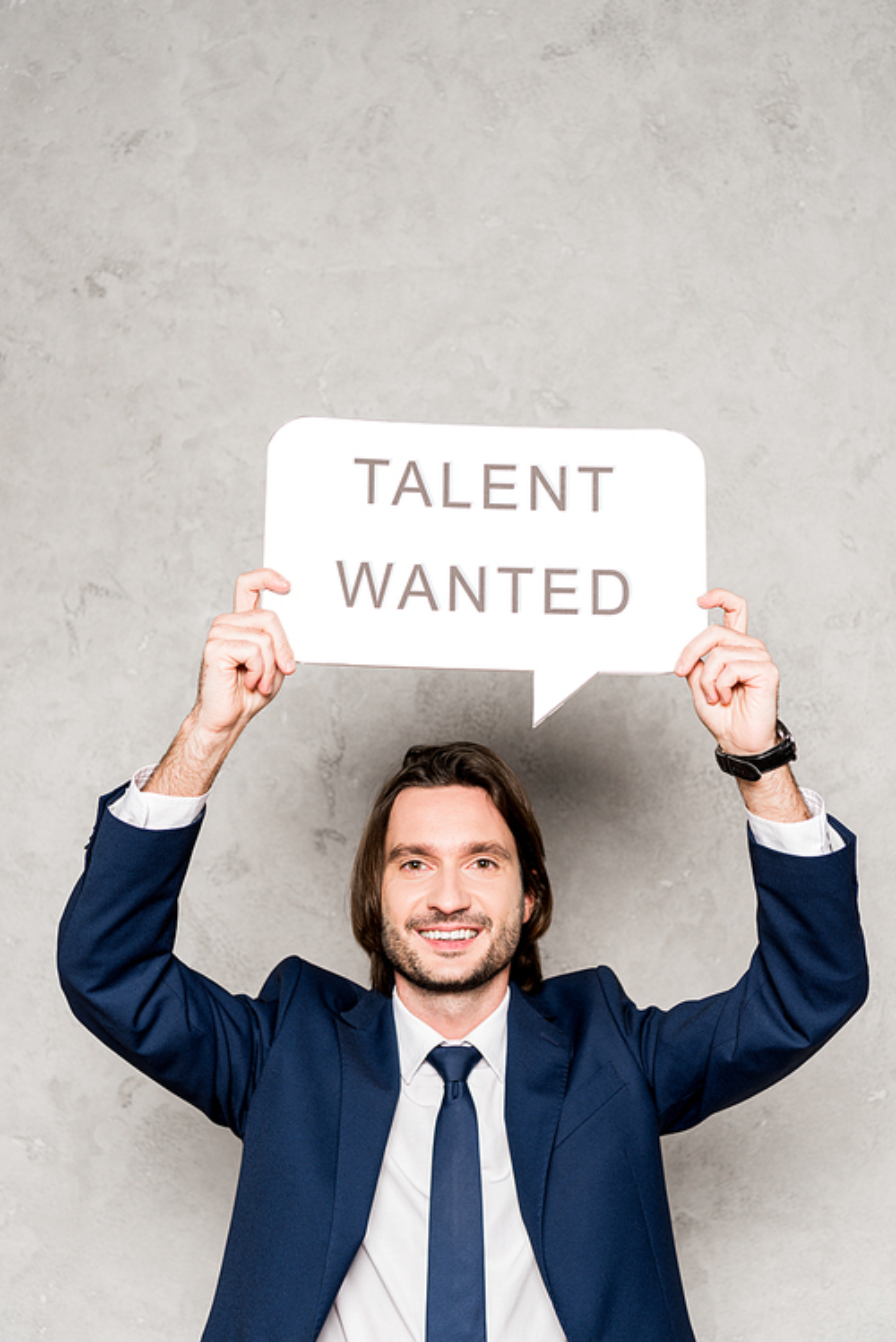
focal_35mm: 52
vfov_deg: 38.2
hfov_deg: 26.0
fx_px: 1939
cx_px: 448
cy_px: 671
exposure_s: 1/160
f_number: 4
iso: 125
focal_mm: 52
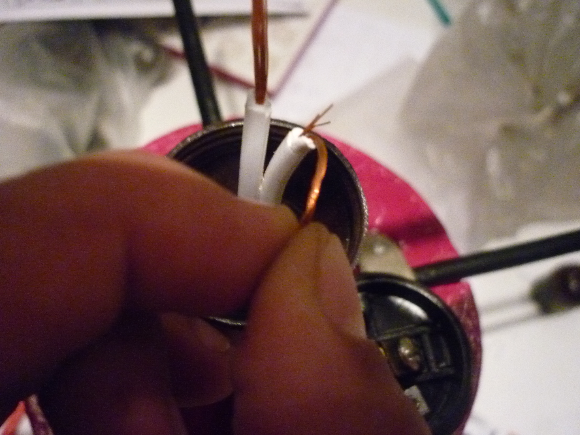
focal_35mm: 33
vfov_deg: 42.9
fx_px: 553
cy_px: 218
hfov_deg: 55.4
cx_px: 290
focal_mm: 5.5
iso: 800
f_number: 2.8
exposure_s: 1/30
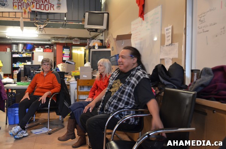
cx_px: 113
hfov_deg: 53.2
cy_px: 74
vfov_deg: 36.7
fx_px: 225
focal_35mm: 36
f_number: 3.8
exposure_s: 1/15
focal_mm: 24
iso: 1600
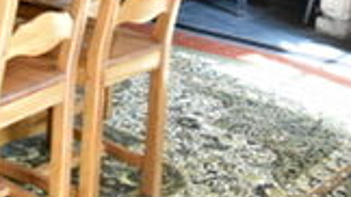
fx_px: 821
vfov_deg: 12.8
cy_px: -115
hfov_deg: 21.3
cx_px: -132
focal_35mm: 88
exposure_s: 1/125
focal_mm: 13
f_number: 5.6
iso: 2500
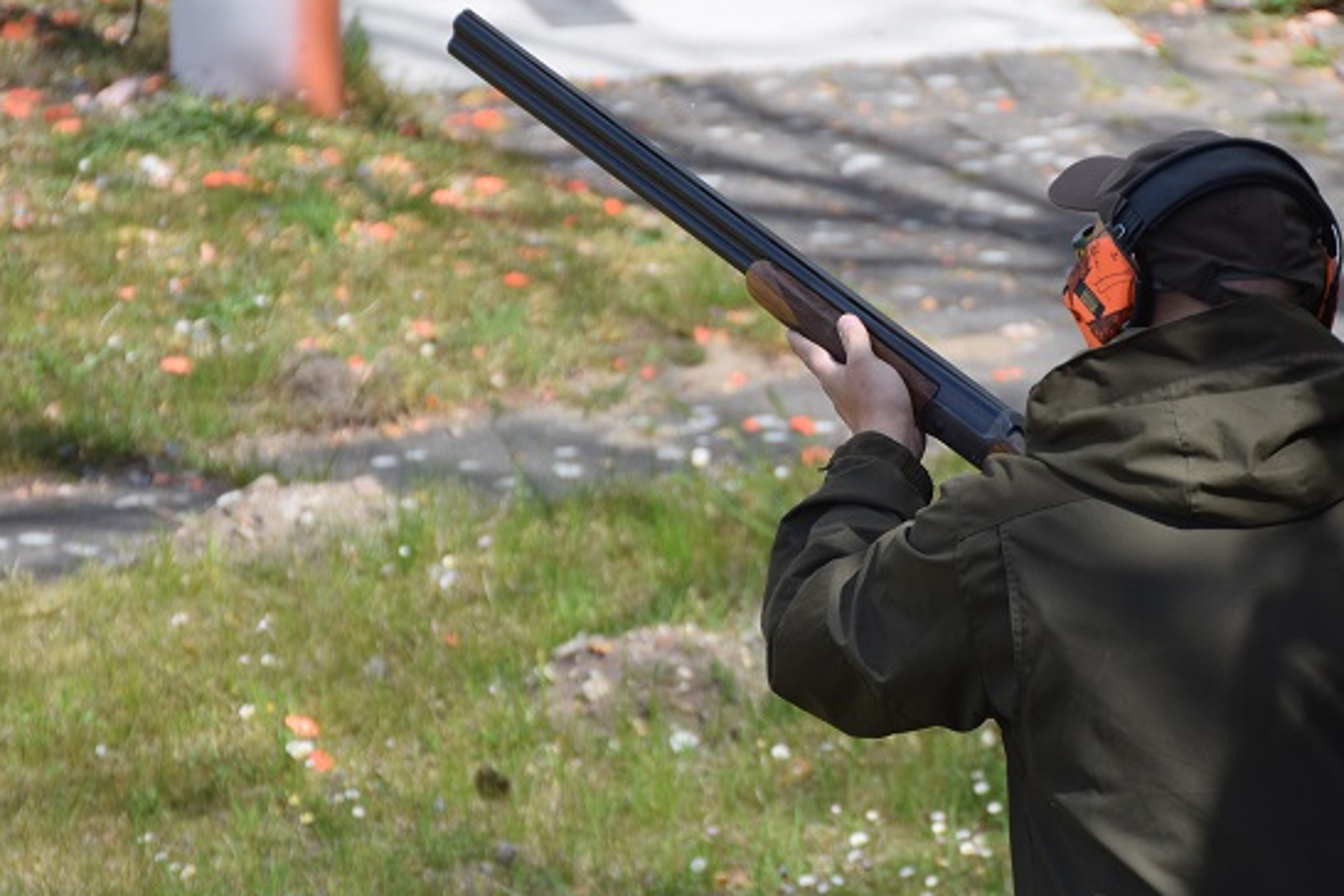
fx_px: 23070
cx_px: 871
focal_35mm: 618
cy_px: 318
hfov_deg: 3.3
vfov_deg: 2.2
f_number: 5.6
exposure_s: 1/1250
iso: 400
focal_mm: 300
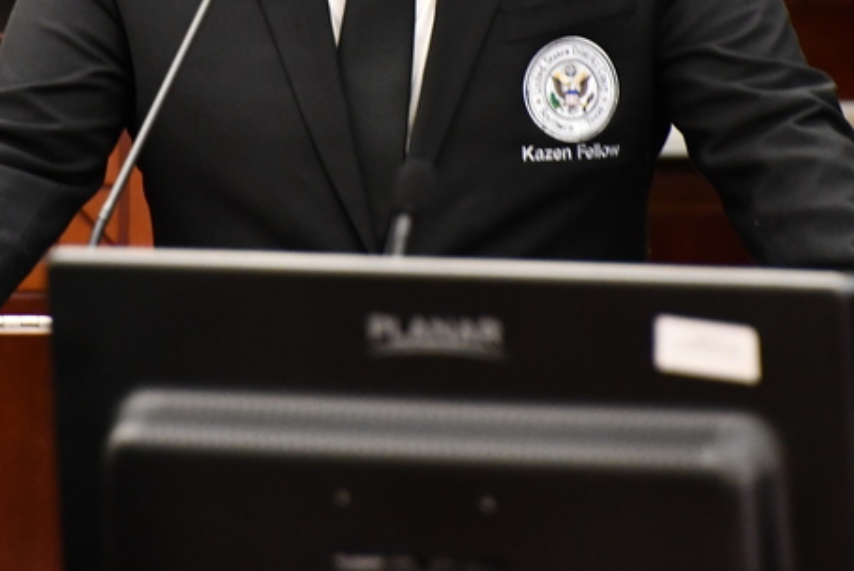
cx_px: 338
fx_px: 18419
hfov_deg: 2.7
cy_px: -35
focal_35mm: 776
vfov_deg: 1.8
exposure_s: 1/25
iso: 2500
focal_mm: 230
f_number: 6.3
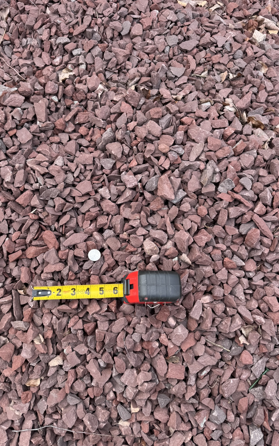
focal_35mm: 26
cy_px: 223
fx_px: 316
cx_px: 120
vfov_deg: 70.4
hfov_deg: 47.5
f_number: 1.78
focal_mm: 6.76
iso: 80
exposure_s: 1/514
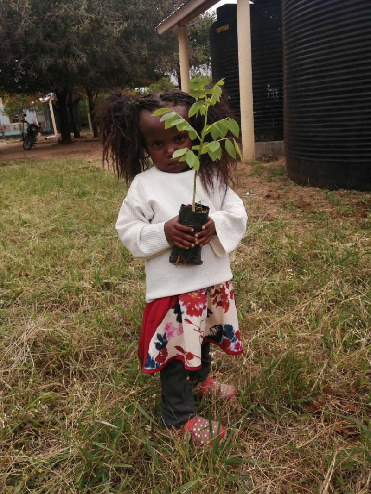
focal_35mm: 27
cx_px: 186
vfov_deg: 65.3
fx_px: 386
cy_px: 247
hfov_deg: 51.3
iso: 50
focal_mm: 3.6
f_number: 1.8
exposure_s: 1/1019
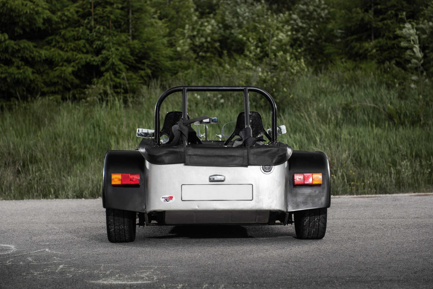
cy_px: 144
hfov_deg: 28.8
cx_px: 216
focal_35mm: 70
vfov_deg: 19.5
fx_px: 842
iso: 64
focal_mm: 70
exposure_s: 1/160
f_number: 3.2
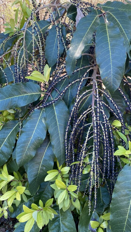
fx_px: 179
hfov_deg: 40.1
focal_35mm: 29
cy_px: 116
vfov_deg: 66.1
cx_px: 76
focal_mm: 4.25
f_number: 1.8
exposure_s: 1/121
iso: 100
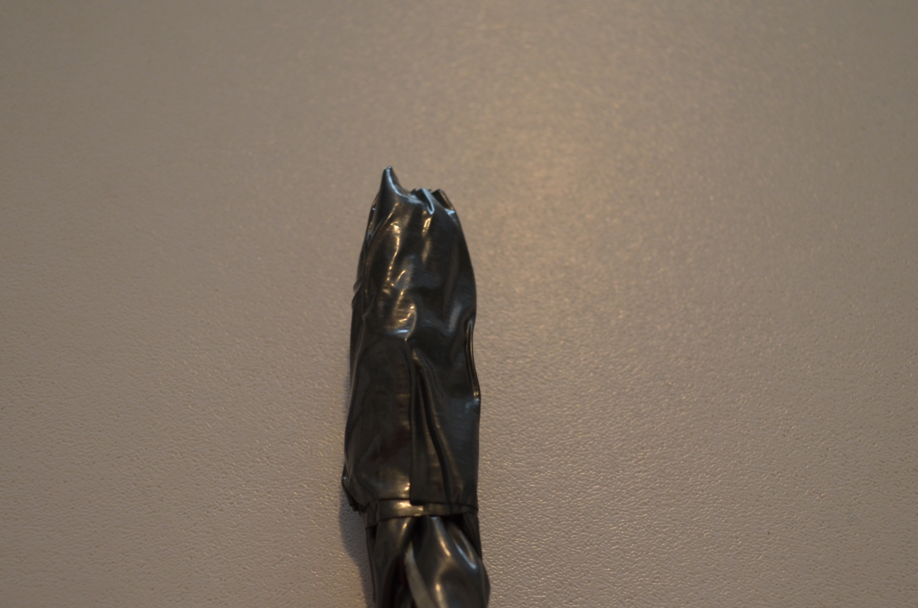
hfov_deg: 41.2
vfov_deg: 27.9
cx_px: 479
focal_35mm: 48
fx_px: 1221
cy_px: 379
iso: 560
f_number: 4
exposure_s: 1/30
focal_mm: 24
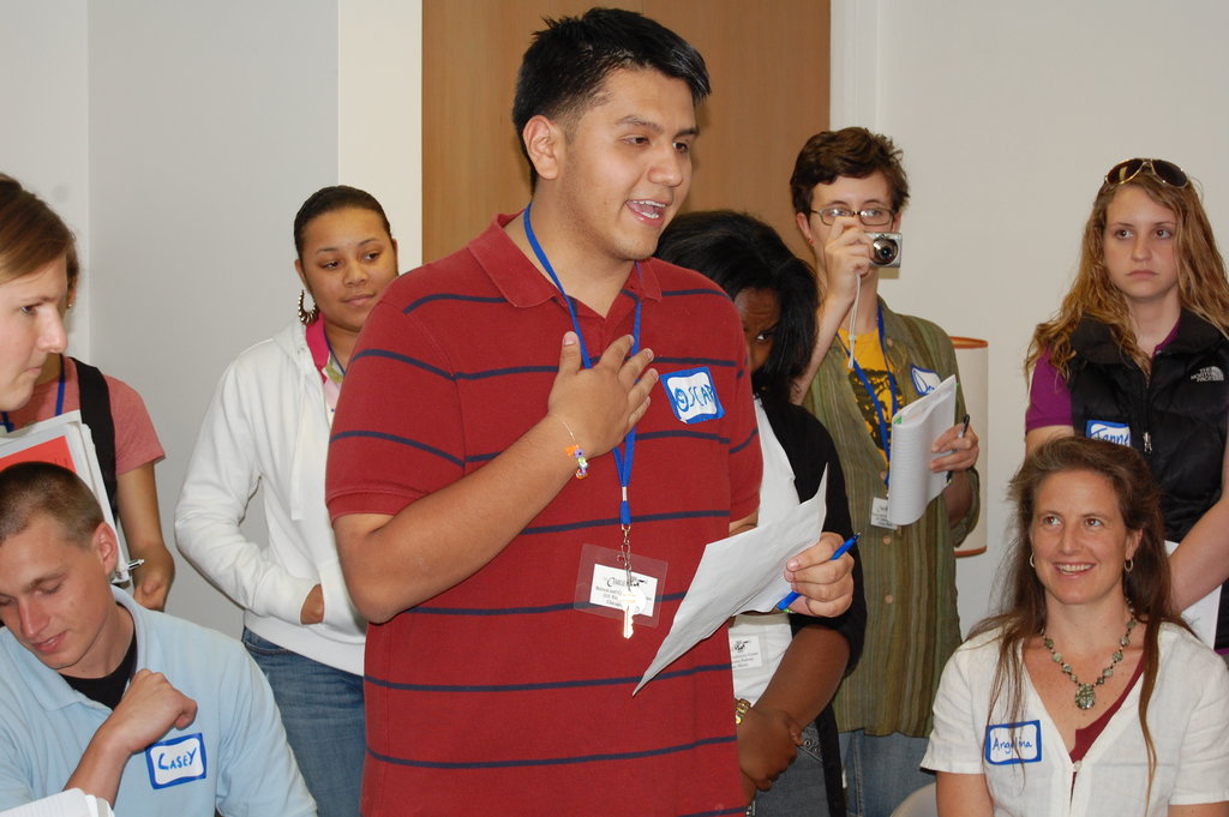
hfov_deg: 24.6
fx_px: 2814
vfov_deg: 16.5
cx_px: 614
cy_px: 408
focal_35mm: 82
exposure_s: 1/60
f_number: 5.6
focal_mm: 55
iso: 400
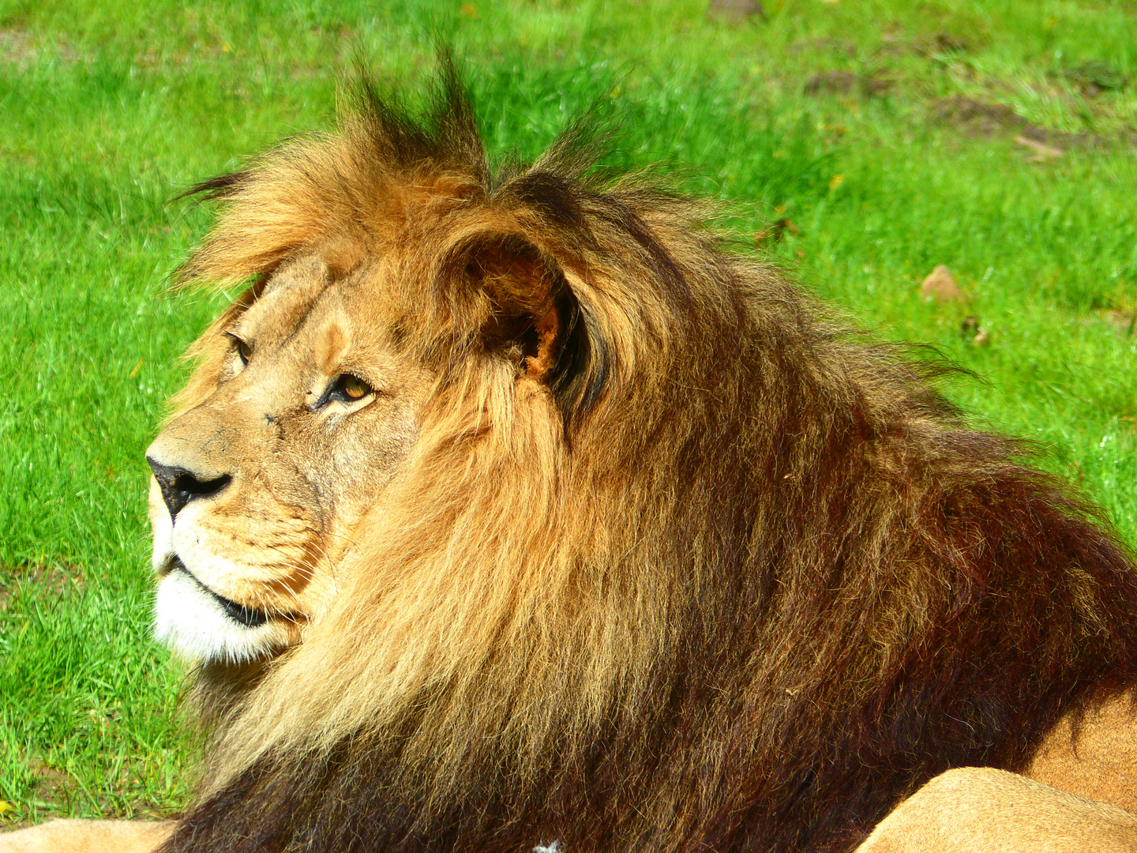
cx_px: 568
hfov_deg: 3.3
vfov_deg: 2.5
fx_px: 19708
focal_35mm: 600
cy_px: 426
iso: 100
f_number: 4.5
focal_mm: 108
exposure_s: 1/320
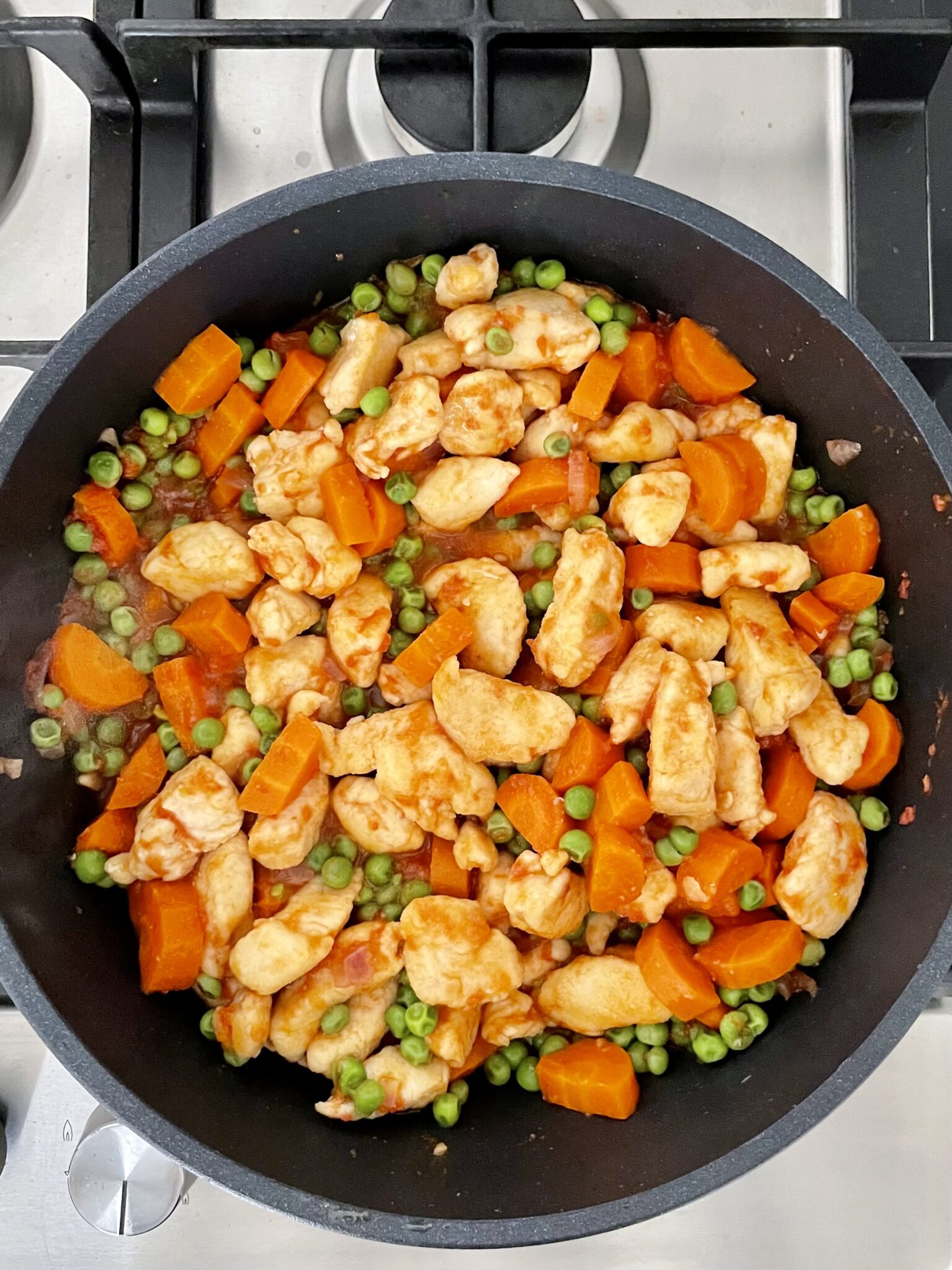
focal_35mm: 26
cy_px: 635
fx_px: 953
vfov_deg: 67.3
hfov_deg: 53.1
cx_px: 476
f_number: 1.6
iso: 640
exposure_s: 1/33
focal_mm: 4.2
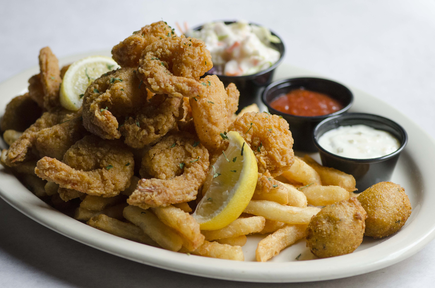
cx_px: 218
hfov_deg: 13.1
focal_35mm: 158
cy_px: 144
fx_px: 1899
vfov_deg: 8.7
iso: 1250
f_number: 4.5
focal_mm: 105
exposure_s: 1/800
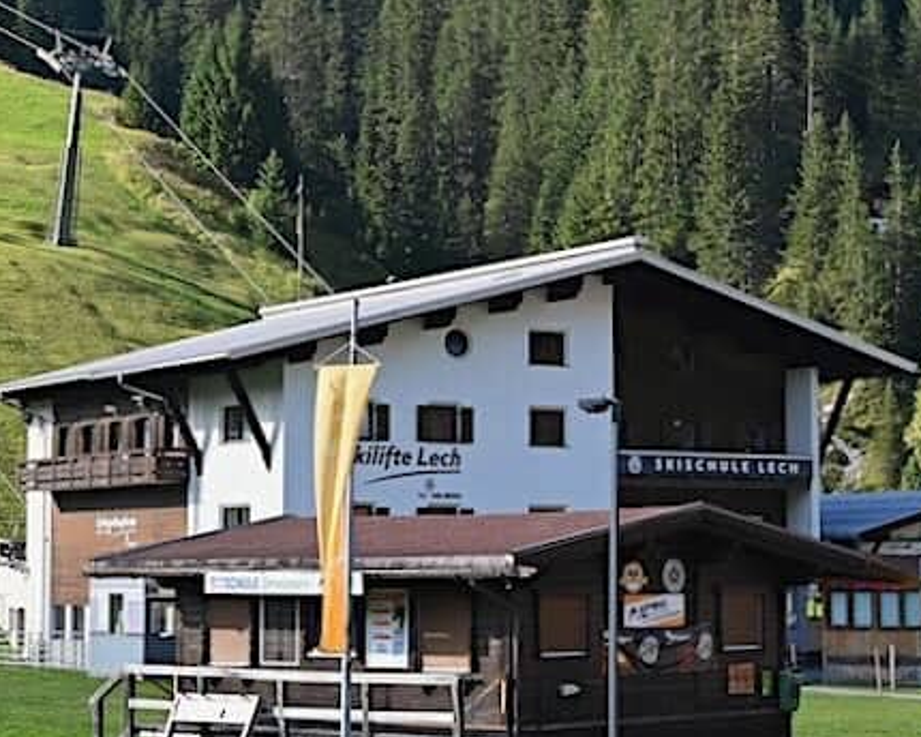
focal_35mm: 89
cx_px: 488
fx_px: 2426
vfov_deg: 17.3
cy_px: 335
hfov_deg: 21.5
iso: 400
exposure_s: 1/320
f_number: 9
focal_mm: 34
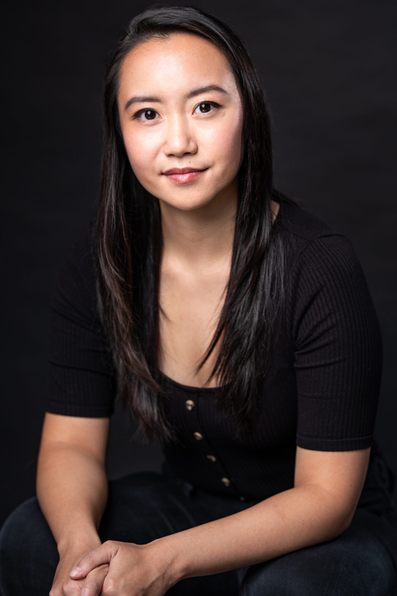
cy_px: 298
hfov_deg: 16.1
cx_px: 198
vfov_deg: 23.9
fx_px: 1406
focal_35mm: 85
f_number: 3.2
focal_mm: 85
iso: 64
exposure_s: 1/200
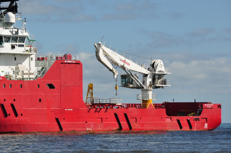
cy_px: 60
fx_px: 1441
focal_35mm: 225
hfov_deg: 9.1
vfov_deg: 6.1
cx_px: 50
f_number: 8
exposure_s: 1/1000
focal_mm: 95
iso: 200
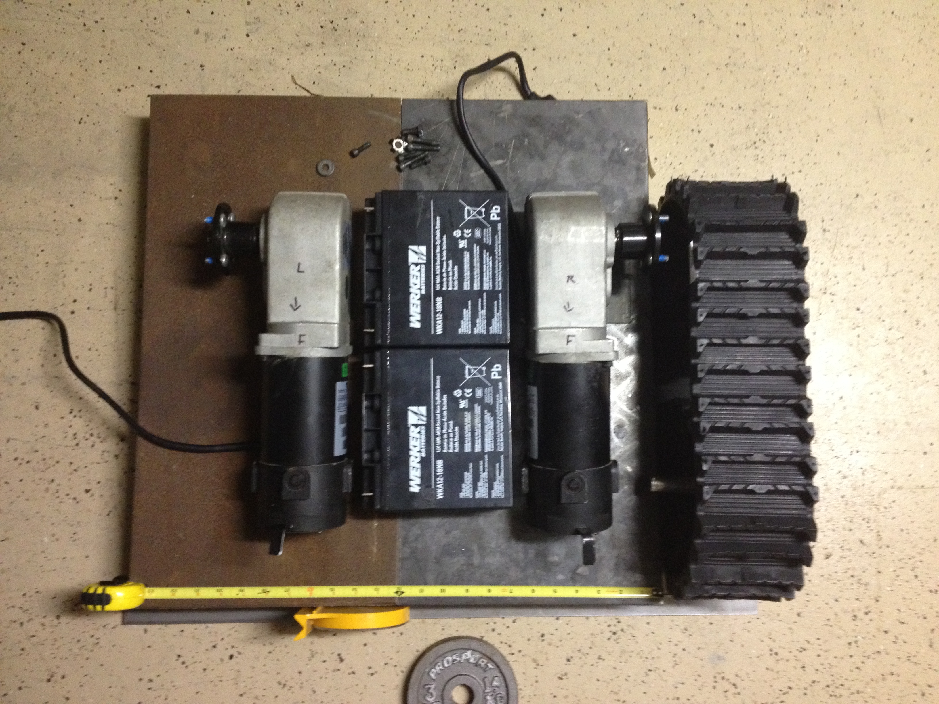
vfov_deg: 40.7
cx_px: 470
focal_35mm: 35
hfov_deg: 52.6
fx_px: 949
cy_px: 352
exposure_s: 1/20
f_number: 2.4
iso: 320
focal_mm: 4.28
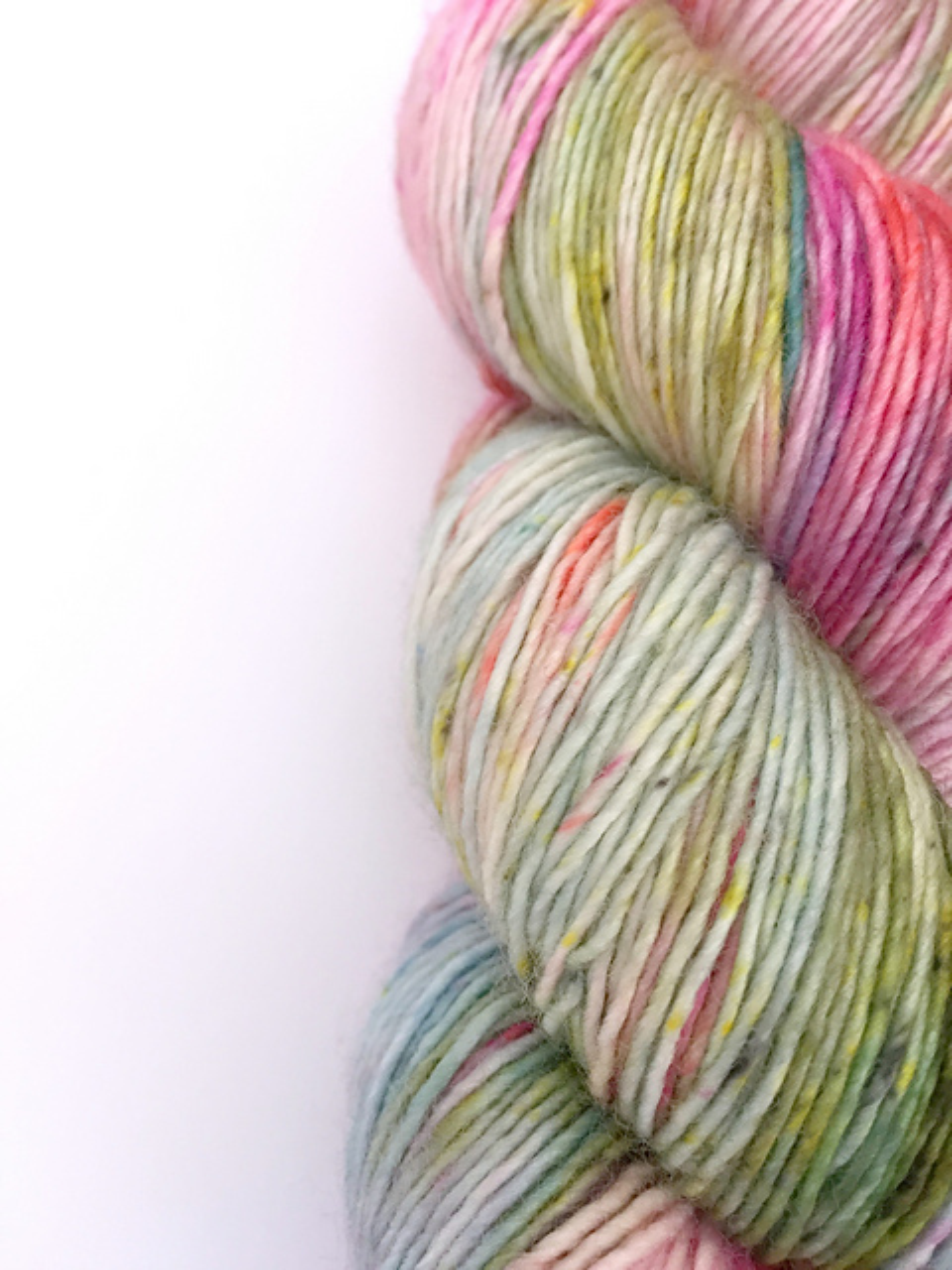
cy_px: 635
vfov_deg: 61.7
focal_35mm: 29
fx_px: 1063
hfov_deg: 48.2
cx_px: 476
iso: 100
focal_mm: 4.15
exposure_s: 1/33
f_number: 2.2
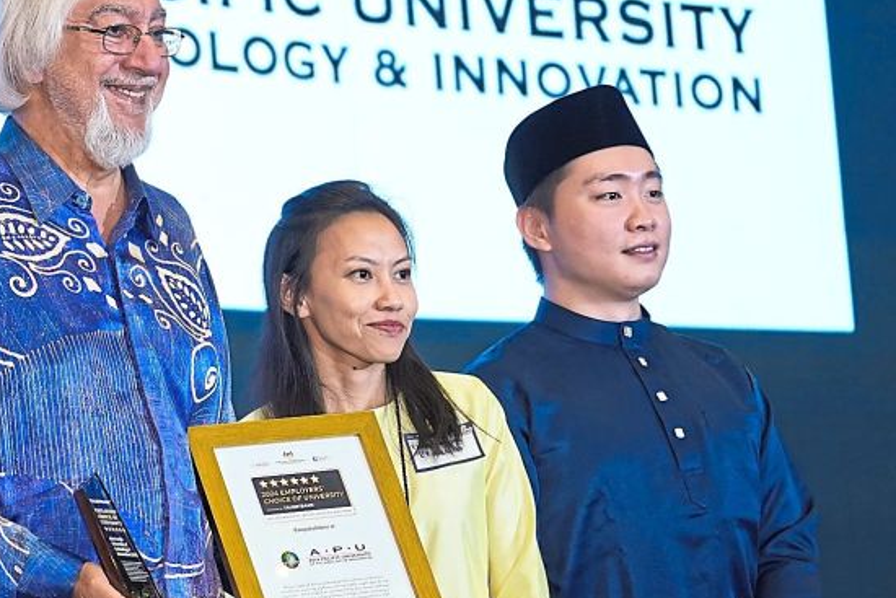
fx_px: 4431
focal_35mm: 178
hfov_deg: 11.4
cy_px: 292
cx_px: 8
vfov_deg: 7.7
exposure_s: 1/100
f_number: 4
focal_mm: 79
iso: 1600
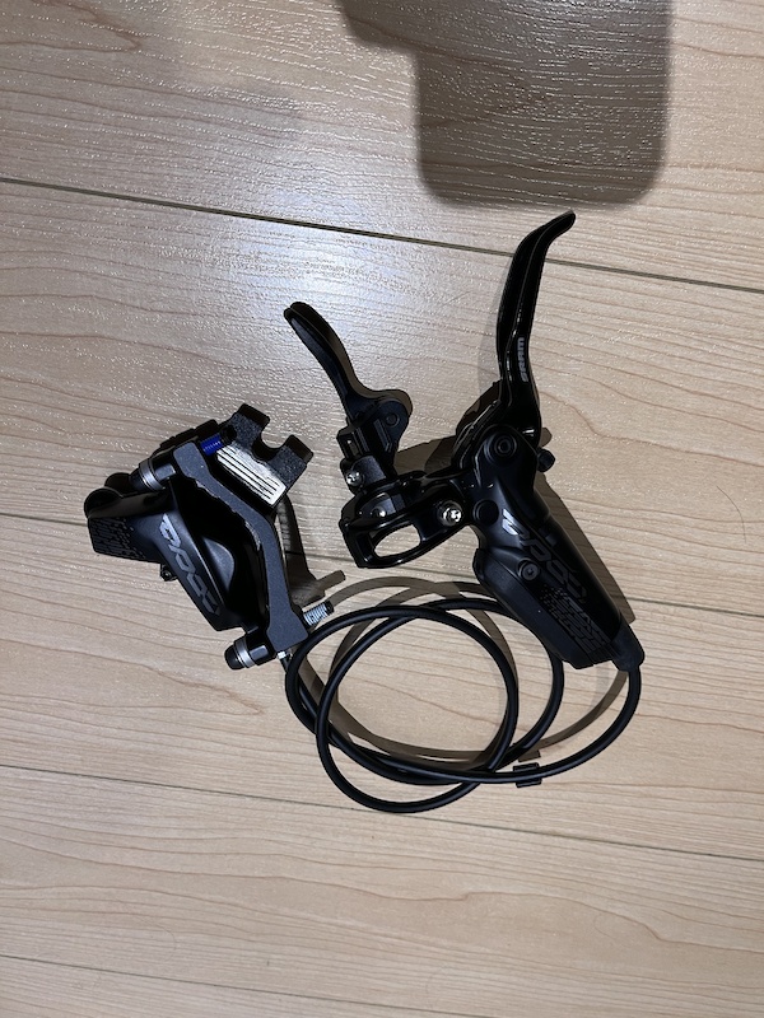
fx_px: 765
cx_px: 382
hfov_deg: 53.1
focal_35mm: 26
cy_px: 509
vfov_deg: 67.3
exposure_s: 1/60
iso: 80
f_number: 1.6
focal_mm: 5.1
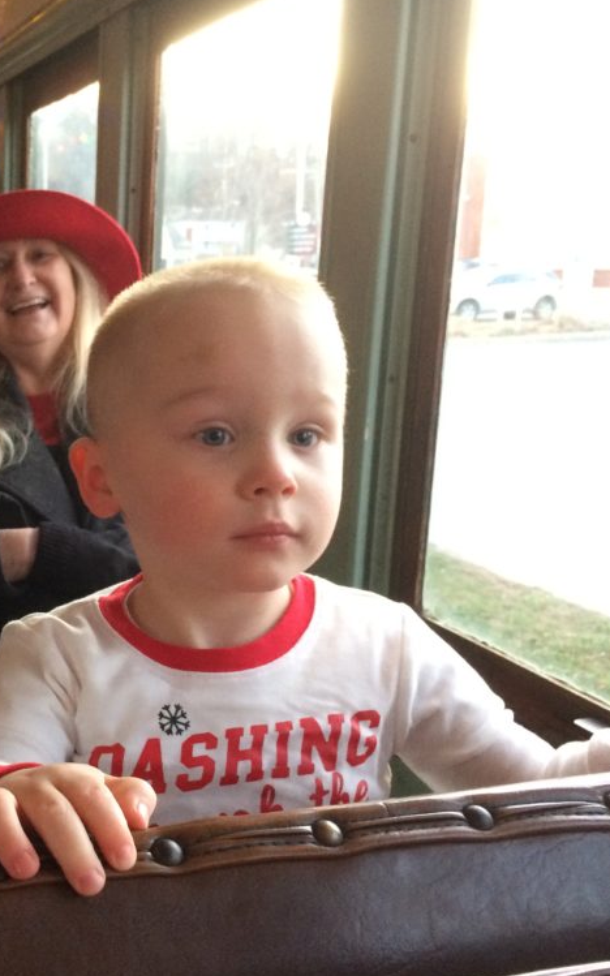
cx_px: 46
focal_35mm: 42
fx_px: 1117
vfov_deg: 47.2
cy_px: 491
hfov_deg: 29.1
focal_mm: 4.15
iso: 200
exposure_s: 1/30
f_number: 2.2
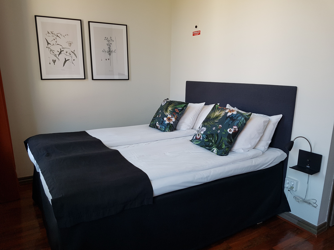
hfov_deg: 67.3
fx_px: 251
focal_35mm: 26
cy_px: 125
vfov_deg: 53.1
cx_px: 167
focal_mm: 4.2
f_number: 1.7
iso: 64
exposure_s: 1/50
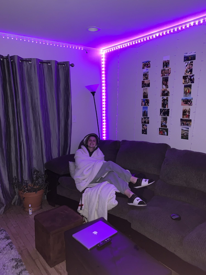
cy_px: 138
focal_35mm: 26
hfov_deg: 53.1
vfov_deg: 67.3
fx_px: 206
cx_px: 103
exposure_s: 1/9
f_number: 1.8
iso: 160
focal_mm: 4.25
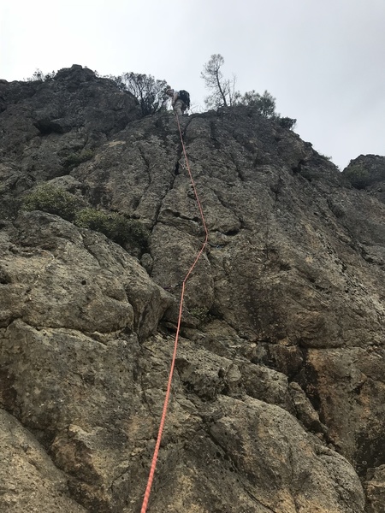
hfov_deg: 49.7
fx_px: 415
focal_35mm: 28
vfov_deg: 63.4
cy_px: 256
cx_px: 192
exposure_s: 1/1808
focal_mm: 3.99
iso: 20
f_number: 1.8
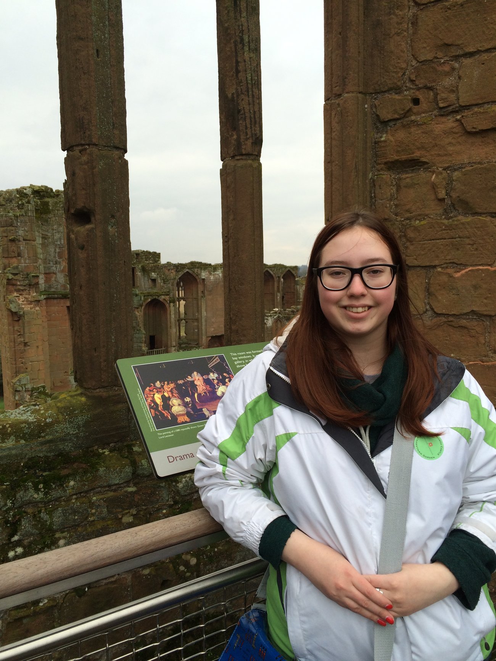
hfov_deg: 48.2
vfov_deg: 61.7
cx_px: 248
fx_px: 554
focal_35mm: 29
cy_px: 330
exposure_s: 1/295
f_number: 2.2
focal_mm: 4.15
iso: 32
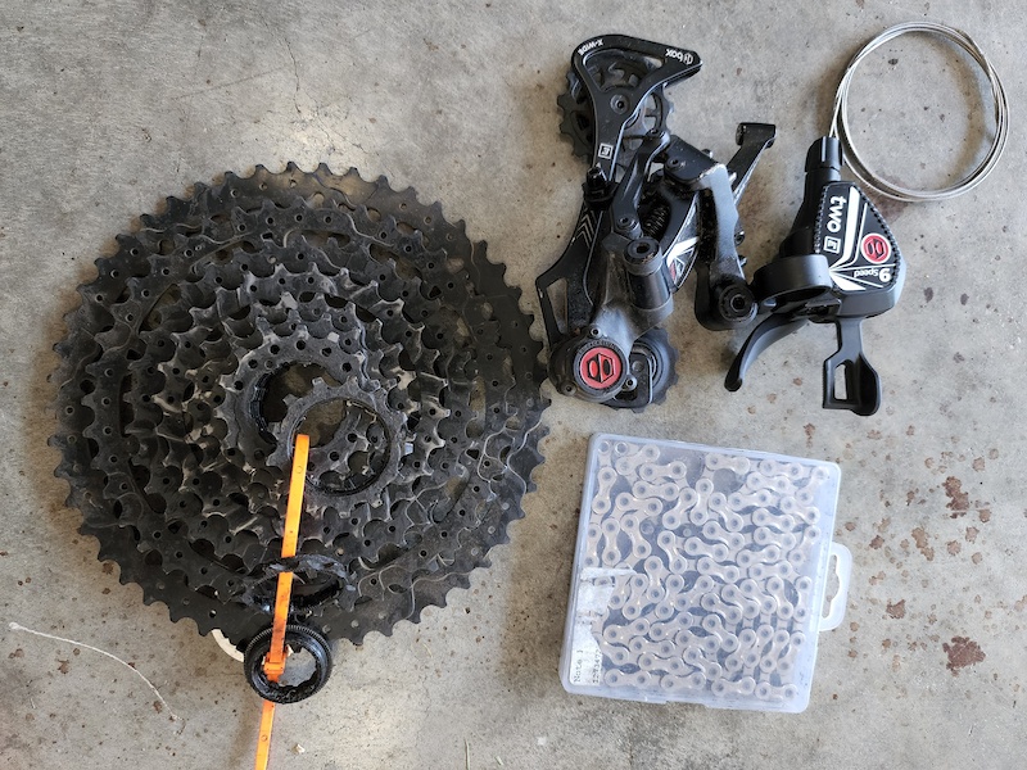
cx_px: 514
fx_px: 682
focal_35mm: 23
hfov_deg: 73.9
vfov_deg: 58.9
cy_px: 385
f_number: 1.8
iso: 640
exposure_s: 1/120
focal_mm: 6.4
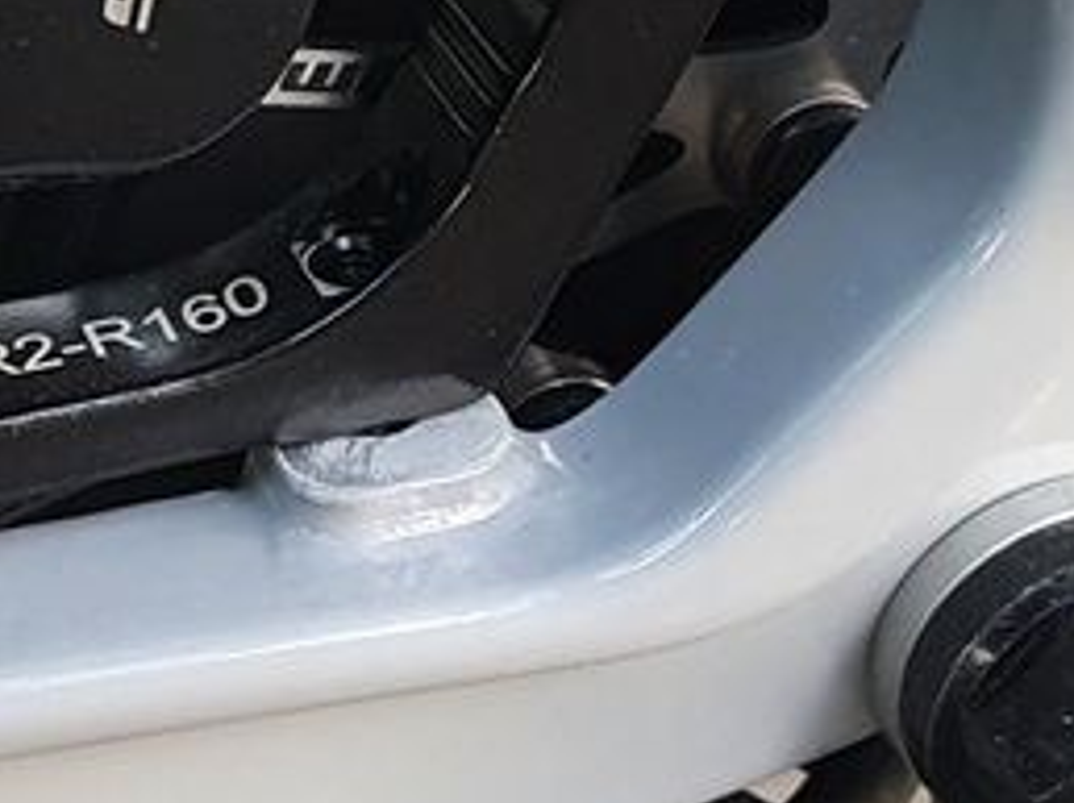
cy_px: 441
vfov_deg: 11.5
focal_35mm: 129
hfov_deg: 14.7
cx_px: -271
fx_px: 3999
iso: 320
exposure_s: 1/50
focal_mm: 4.32
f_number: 1.5
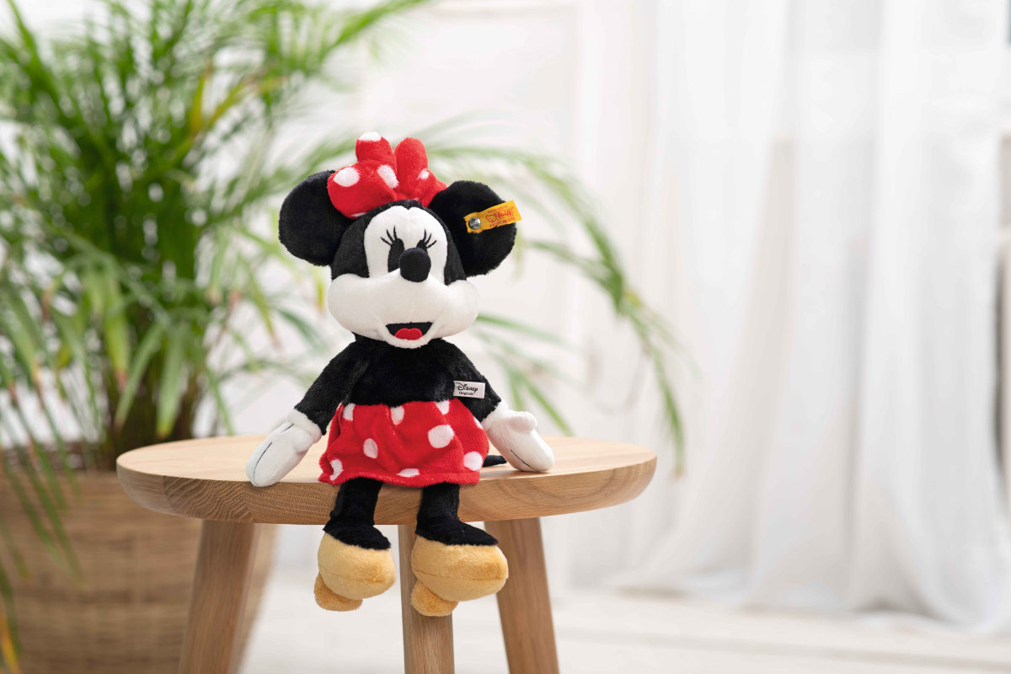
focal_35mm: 85
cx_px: 506
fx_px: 2387
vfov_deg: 16.1
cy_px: 337
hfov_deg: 23.9
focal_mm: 85
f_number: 5
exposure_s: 1/160
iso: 100
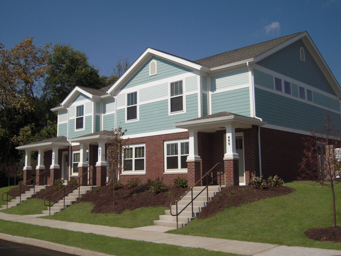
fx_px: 404
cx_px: 170
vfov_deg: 35.1
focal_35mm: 41
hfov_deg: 45.8
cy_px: 128
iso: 100
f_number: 6.4
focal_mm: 7.3
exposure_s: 1/640
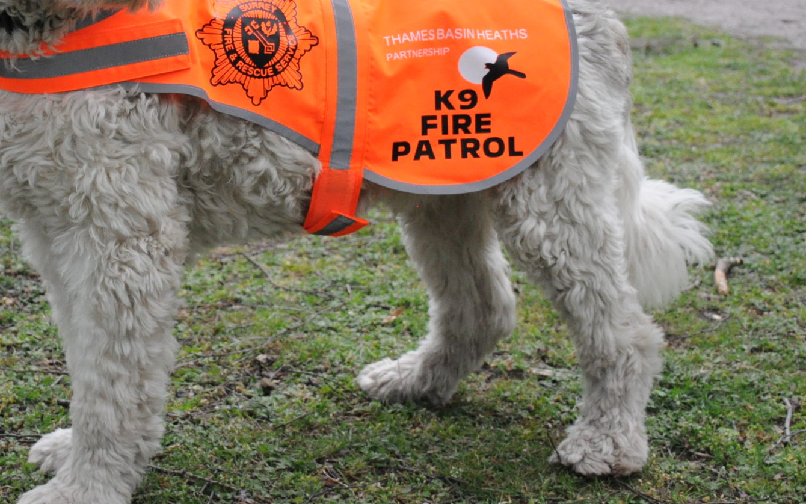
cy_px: 122
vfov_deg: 18.5
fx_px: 1538
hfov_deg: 28.9
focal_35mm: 70
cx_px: 195
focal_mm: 24
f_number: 4.5
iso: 1600
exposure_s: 1/640
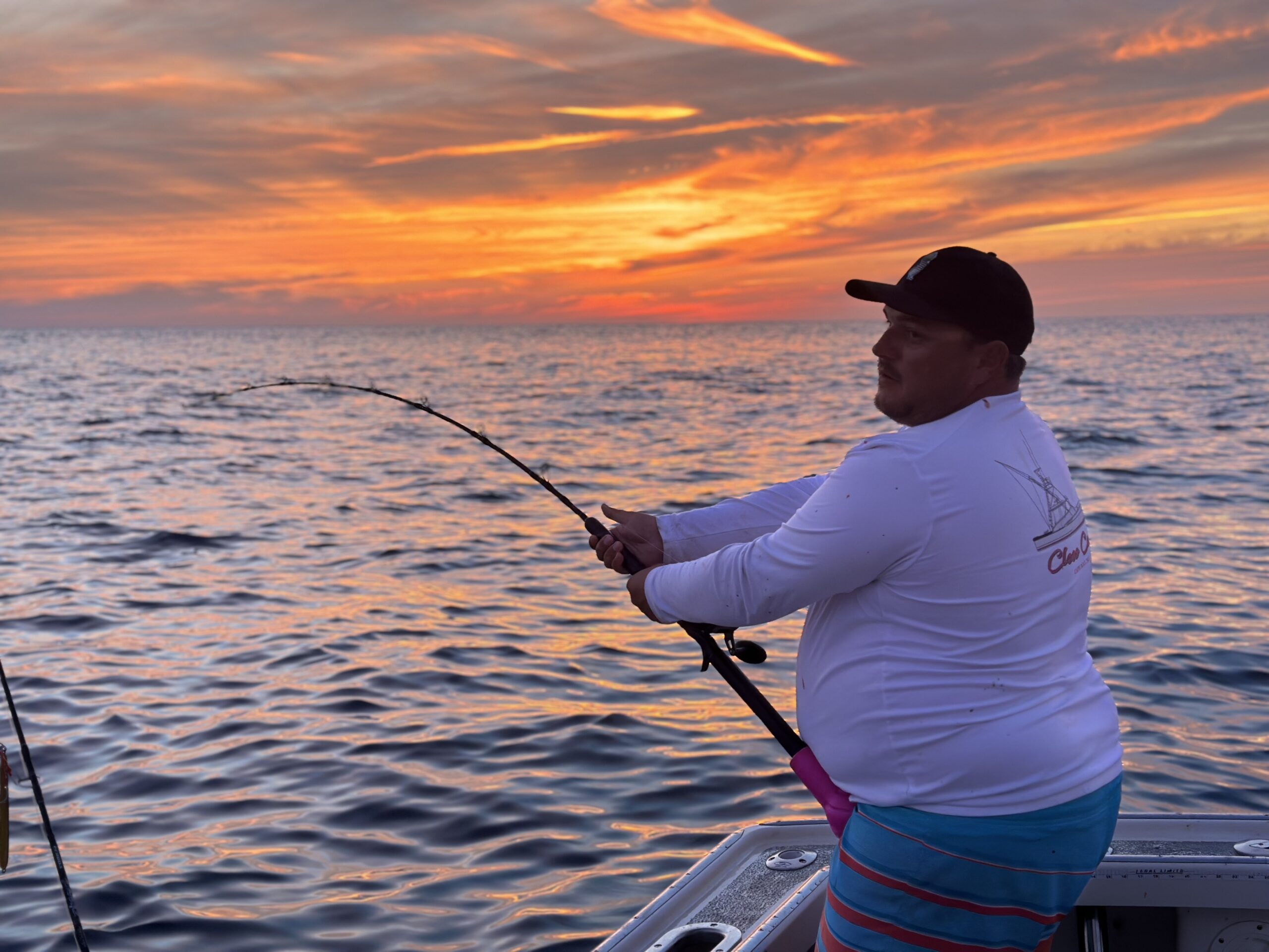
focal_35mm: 48
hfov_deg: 39.7
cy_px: 476
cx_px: 634
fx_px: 1760
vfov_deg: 30.3
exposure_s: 1/121
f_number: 1.78
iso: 64
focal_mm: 6.86
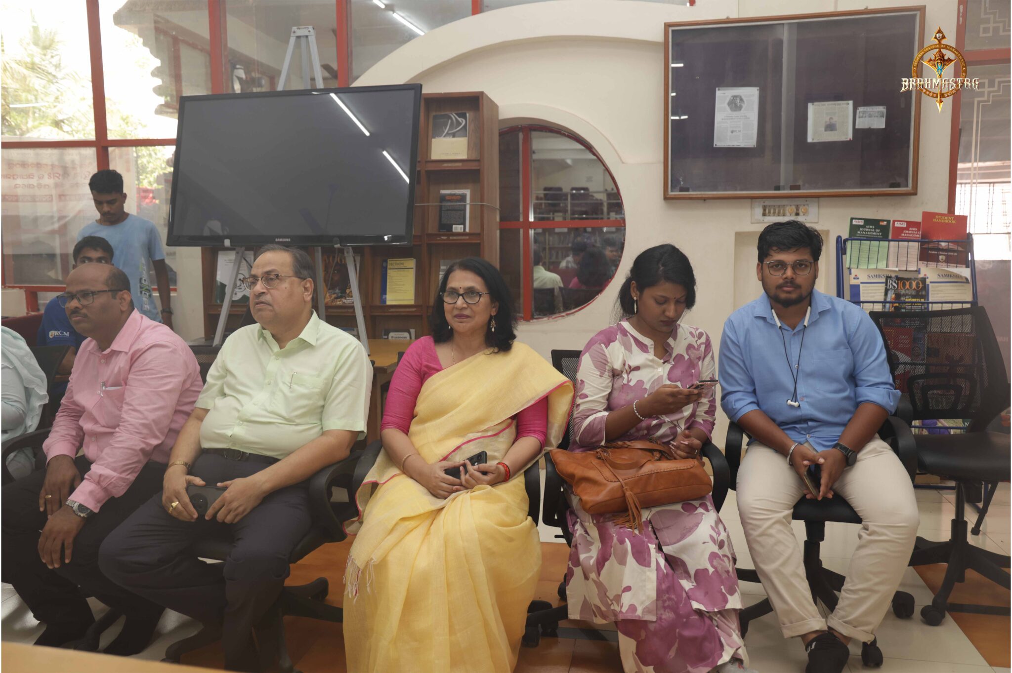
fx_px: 2388
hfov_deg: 23.9
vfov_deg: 16.1
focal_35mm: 85
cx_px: 506
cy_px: 336
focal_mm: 85
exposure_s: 1/250
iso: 640
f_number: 1.8
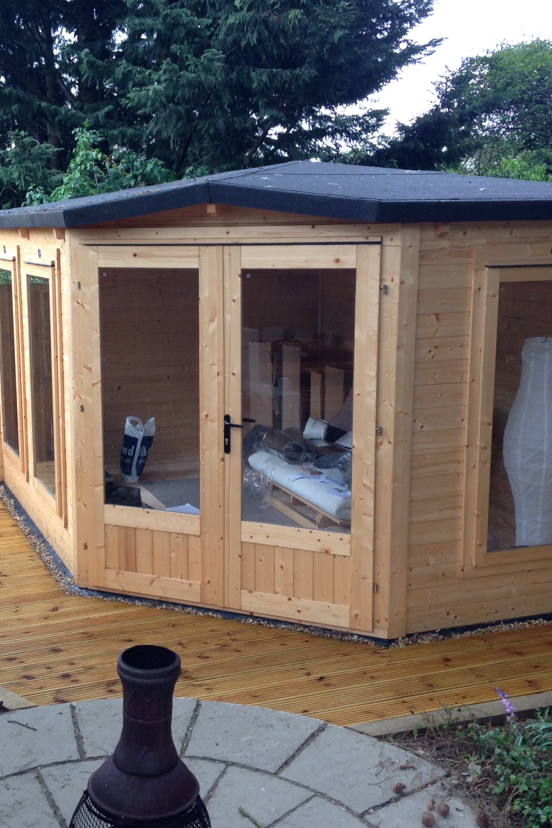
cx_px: 184
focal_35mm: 46
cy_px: 413
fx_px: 1058
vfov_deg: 42.7
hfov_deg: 29.0
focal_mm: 4.12
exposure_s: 1/60
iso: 50
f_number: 2.4
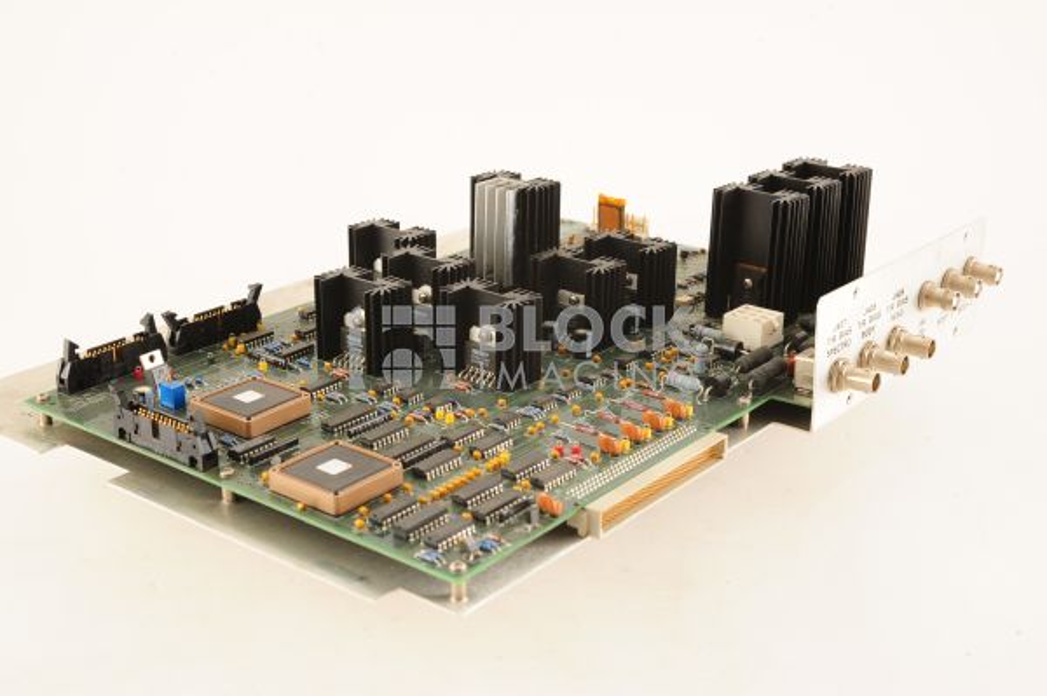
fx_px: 1453
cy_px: 348
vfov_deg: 26.9
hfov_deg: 39.6
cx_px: 524
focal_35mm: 50
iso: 1600
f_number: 11
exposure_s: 1/125
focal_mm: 50
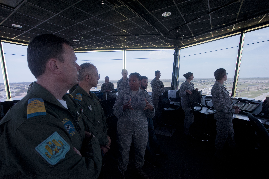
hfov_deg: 93.3
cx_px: 134
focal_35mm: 17
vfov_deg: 70.4
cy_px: 90
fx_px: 127
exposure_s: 1/250
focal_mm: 17
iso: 2500
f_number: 6.3
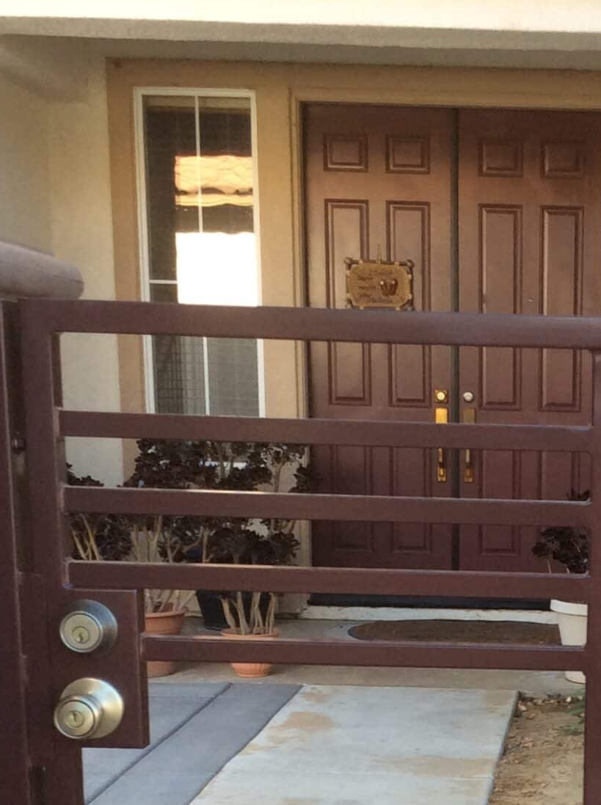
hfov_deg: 18.5
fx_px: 1788
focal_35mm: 77
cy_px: 801
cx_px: 613
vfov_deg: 24.3
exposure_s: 1/120
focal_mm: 3.3
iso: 40
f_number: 2.4
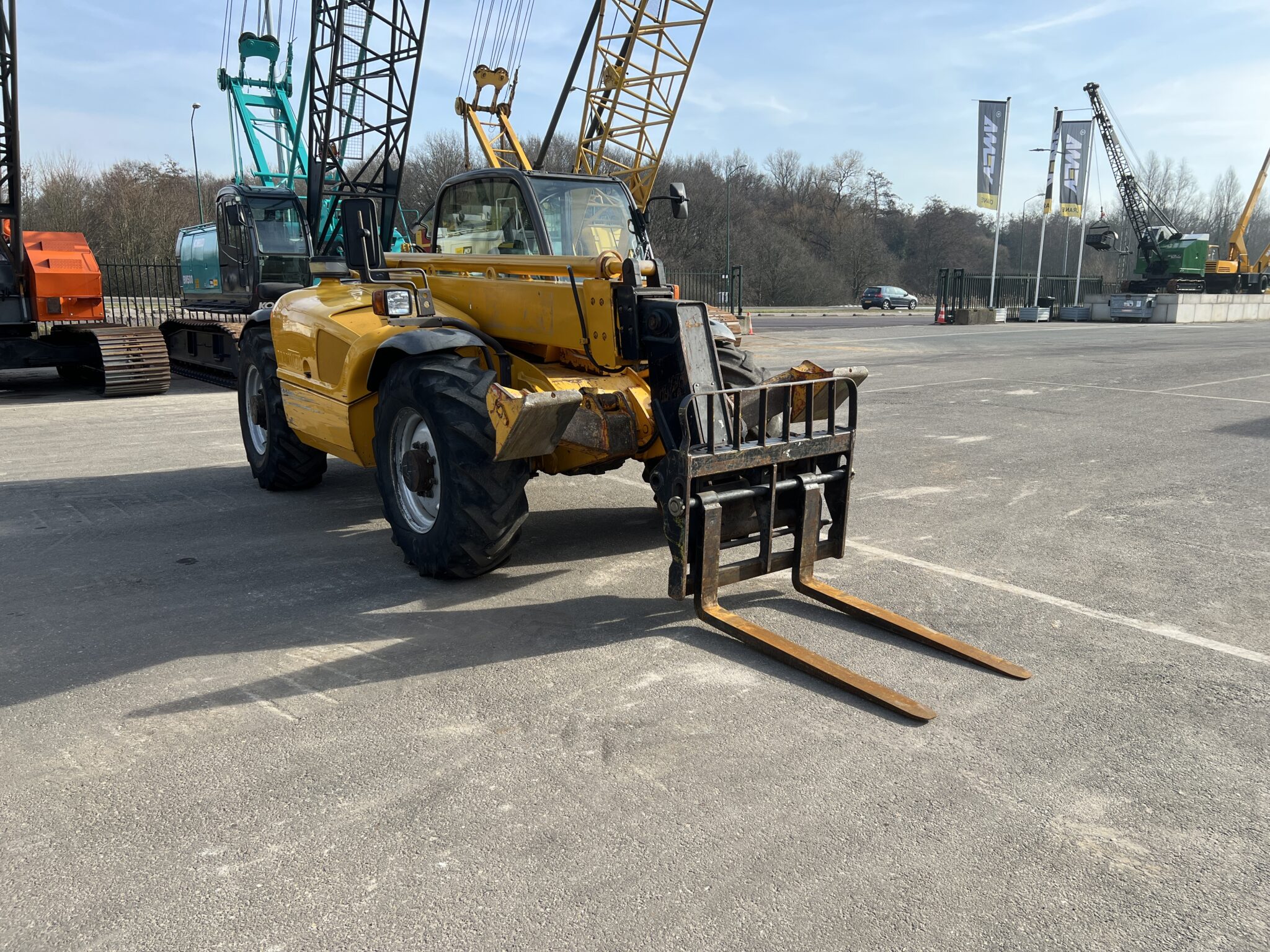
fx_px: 954
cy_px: 476
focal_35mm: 26
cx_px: 635
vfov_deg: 53.1
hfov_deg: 67.3
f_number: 1.5
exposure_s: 1/1669
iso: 50
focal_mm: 5.7
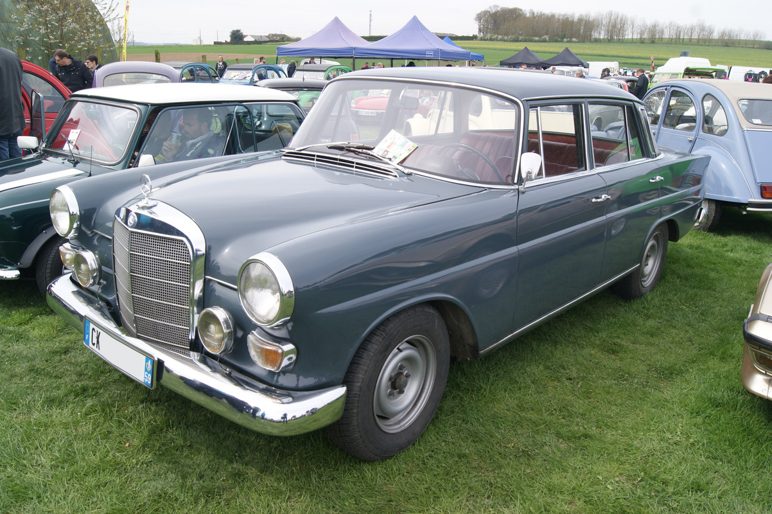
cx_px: 386
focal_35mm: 30
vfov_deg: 43.6
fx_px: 643
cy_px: 257
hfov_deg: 62.0
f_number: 9
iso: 100
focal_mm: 20
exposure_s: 1/80
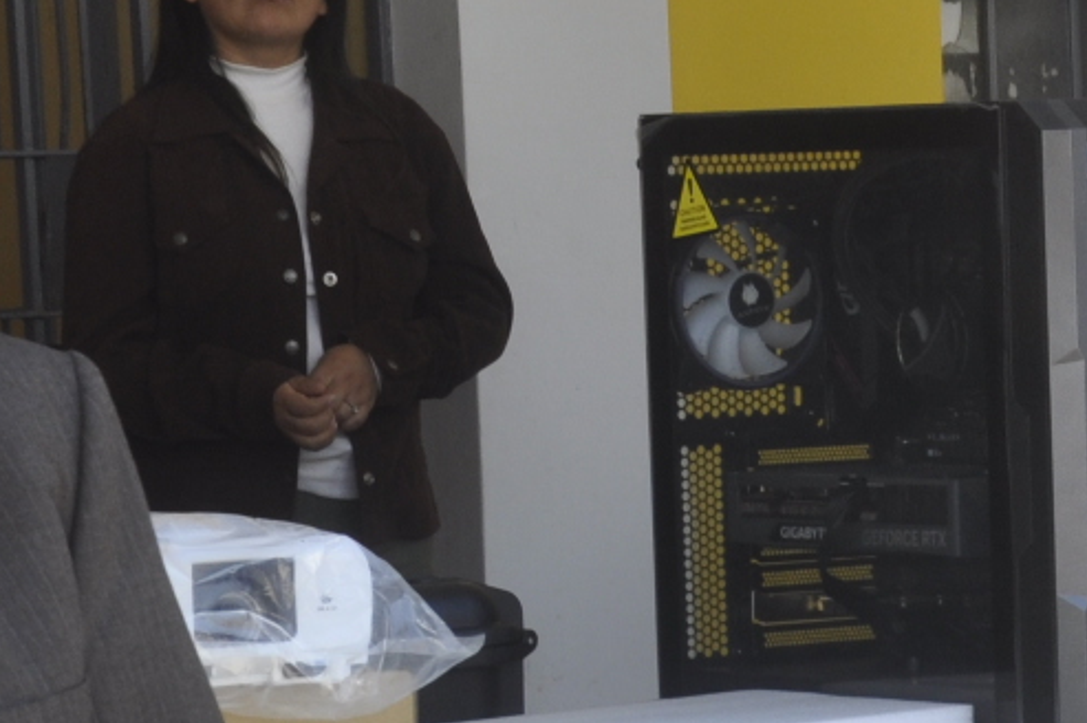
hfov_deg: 9.0
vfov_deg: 6.0
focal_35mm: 228
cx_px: 1052
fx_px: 6885
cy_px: 754
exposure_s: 1/80
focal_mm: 35
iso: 200
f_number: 9
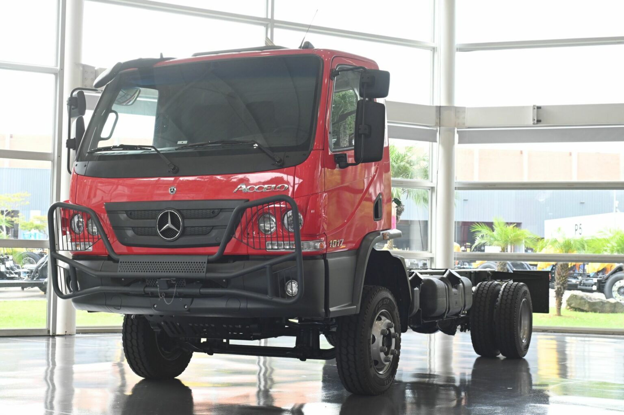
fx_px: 987
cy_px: 208
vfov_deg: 23.7
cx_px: 312
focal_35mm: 57
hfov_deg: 35.1
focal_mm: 38
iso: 640
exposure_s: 1/160
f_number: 5.6
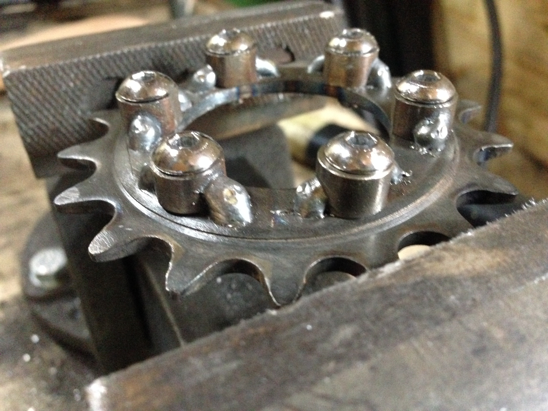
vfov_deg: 42.9
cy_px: 206
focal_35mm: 33
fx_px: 522
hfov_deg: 55.4
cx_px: 274
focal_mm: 4.12
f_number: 2.4
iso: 640
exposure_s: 1/15
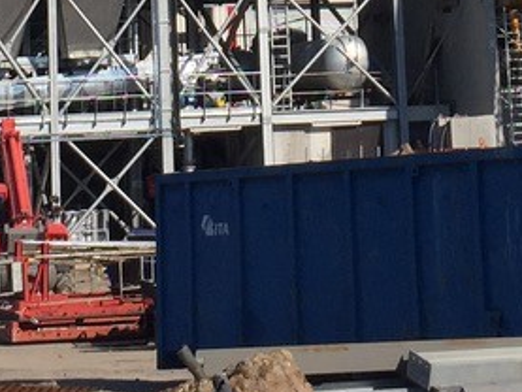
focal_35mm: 134
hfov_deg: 14.7
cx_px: 320
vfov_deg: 10.6
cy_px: -247
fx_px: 2022
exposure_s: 1/3968
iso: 32
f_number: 2.2
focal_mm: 4.15
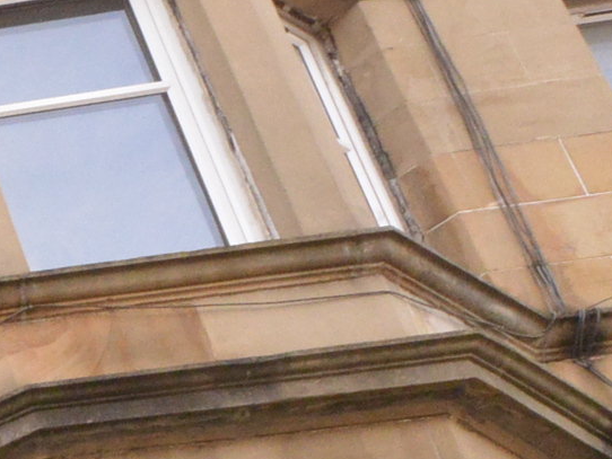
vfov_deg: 11.3
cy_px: 1076
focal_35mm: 111
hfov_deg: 10.5
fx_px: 1963
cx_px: -1341
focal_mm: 17
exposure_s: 1/250
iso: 6400
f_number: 16
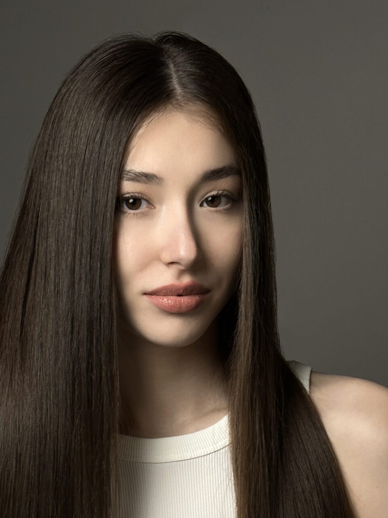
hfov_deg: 15.5
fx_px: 1420
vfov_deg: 20.5
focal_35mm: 95
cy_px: 403
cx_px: 139
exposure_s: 1/100
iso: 80
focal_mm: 6.86
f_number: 1.78
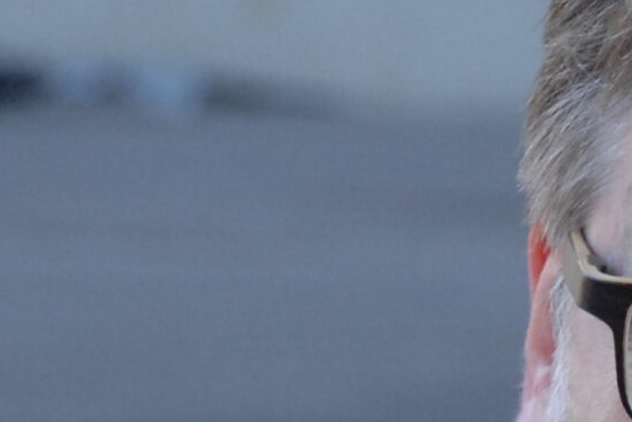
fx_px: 12788
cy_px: 677
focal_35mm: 728
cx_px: 917
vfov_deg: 1.9
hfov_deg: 2.8
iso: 640
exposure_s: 1/80
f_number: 6.3
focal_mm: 105
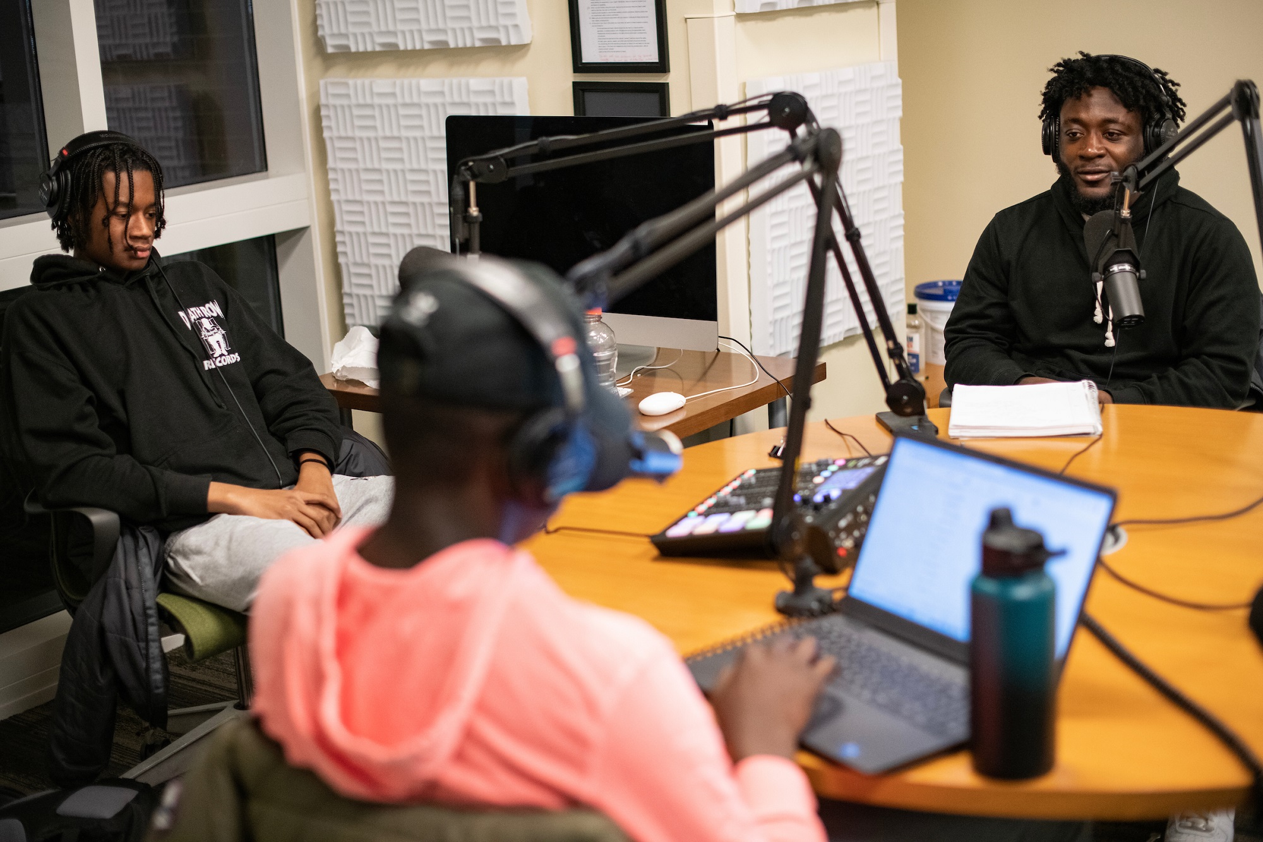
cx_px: 632
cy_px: 421
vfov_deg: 27.0
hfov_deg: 39.6
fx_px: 1754
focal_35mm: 50
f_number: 2.2
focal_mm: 50
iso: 1600
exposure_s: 1/160
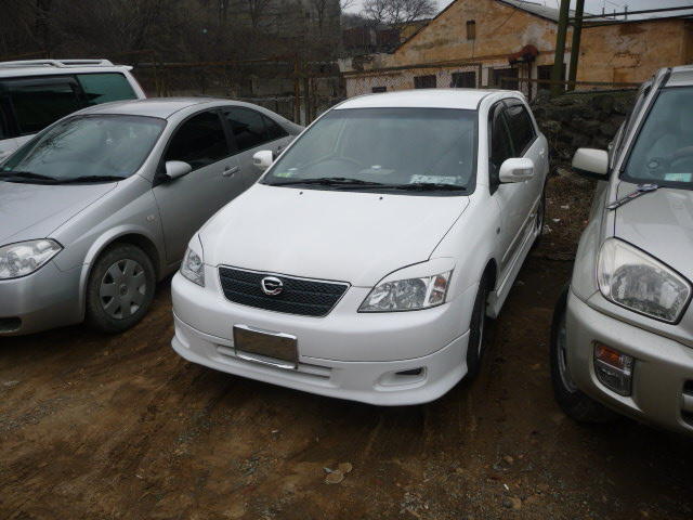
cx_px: 346
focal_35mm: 28
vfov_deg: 49.7
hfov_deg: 63.4
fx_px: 561
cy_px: 260
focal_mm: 4.7
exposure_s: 1/200
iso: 100
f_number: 3.3
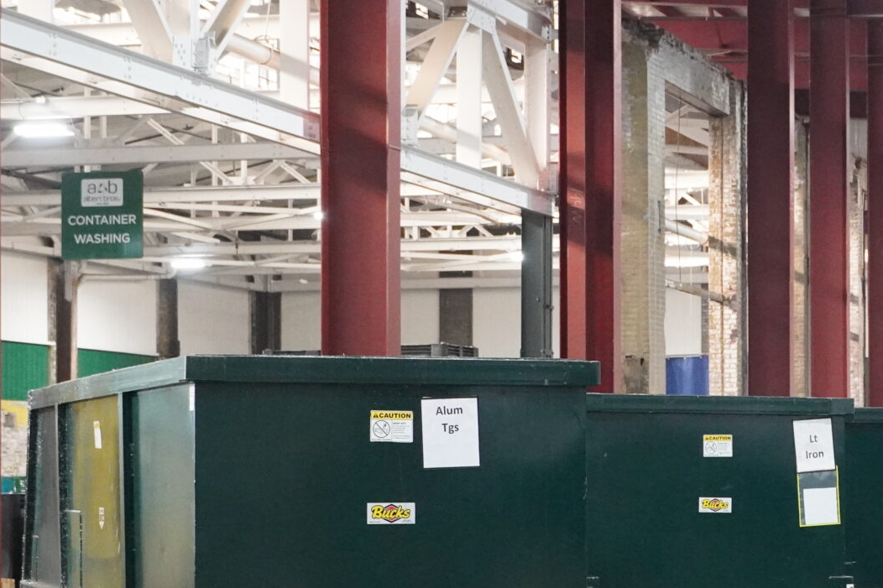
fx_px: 2722
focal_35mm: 111
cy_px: 432
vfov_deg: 12.3
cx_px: 764
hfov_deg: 18.2
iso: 6400
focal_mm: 38
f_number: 4.5
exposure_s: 1/160
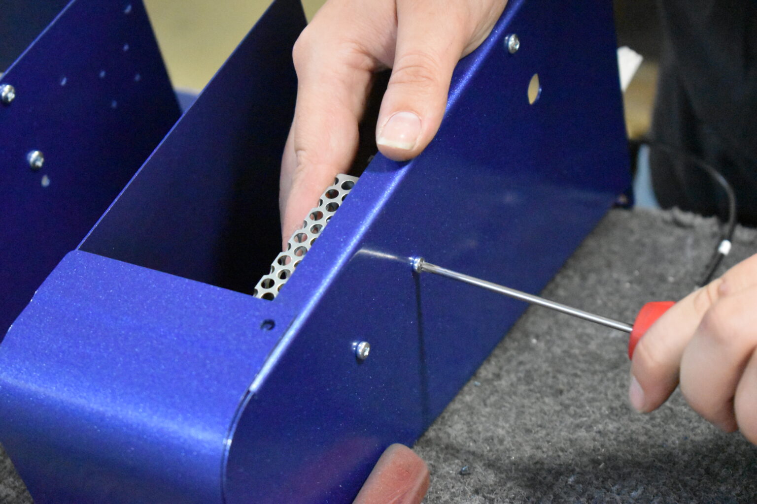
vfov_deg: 16.6
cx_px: 378
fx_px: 1735
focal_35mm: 82
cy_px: 252
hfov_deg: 24.6
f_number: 5.6
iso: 12800
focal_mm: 55
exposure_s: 1/100
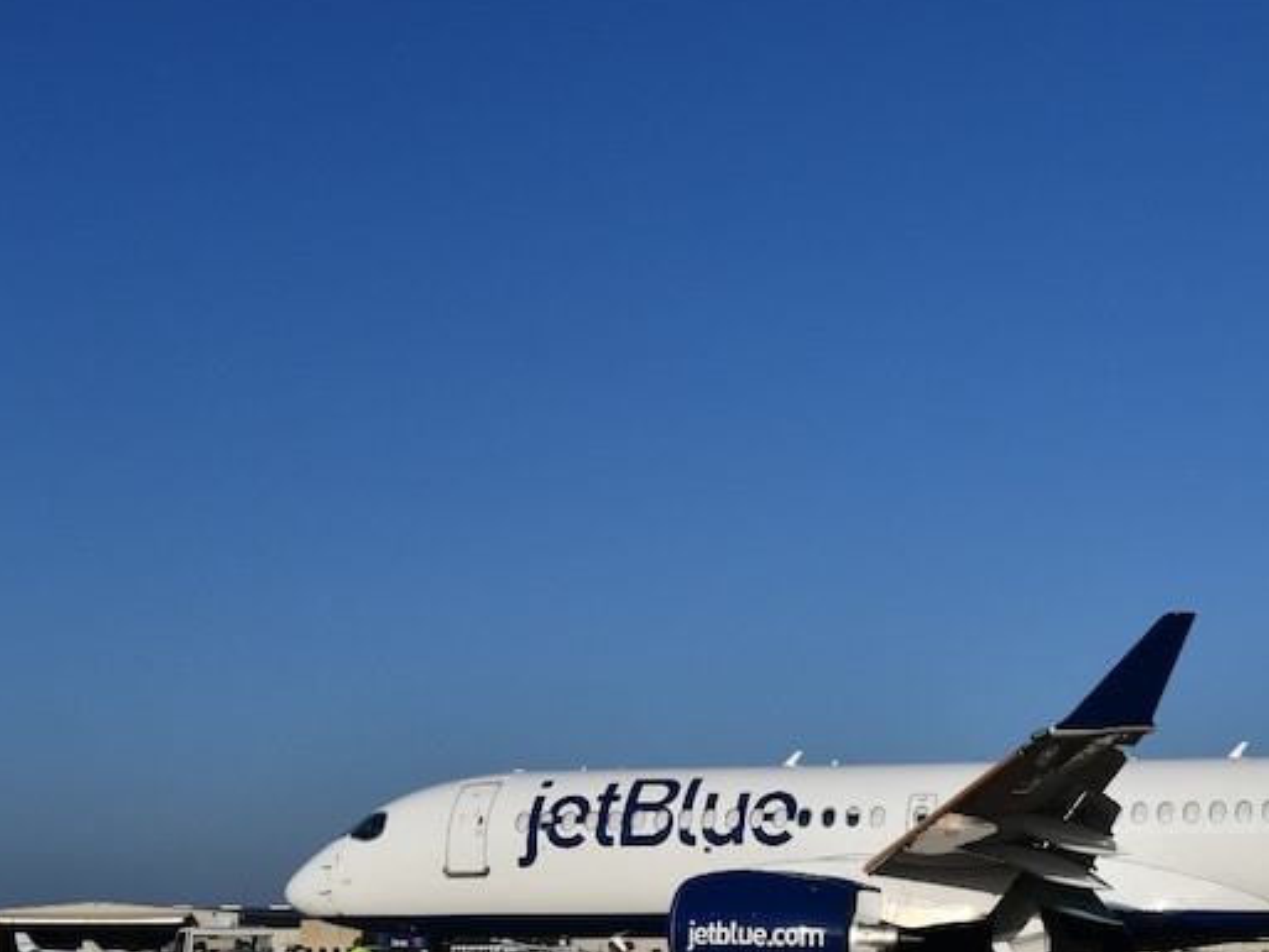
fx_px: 2200
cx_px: 1133
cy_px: 610
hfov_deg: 30.8
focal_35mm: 60
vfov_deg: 24.3
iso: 400
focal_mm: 32
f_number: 5.6
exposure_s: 1/5000
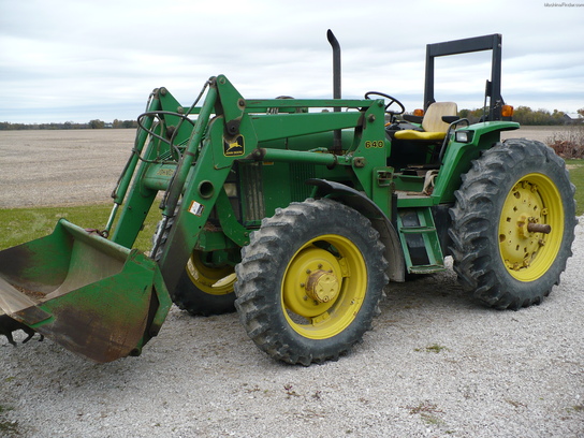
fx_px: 624
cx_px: 292
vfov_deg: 38.7
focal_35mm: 37
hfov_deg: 50.1
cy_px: 219
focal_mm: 6.1
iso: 100
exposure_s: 1/400
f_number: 2.8
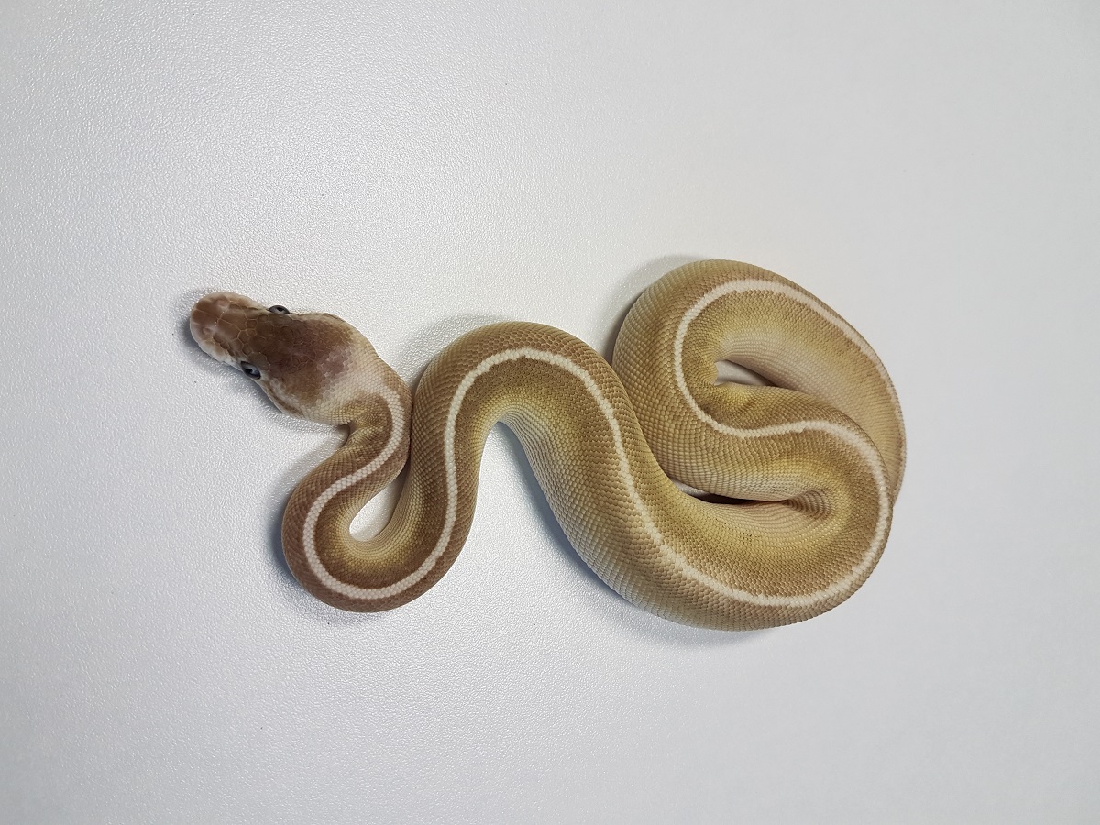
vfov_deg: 53.1
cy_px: 412
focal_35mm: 26
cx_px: 550
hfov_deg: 67.3
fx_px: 826
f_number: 1.7
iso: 50
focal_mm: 4.2
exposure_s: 1/50
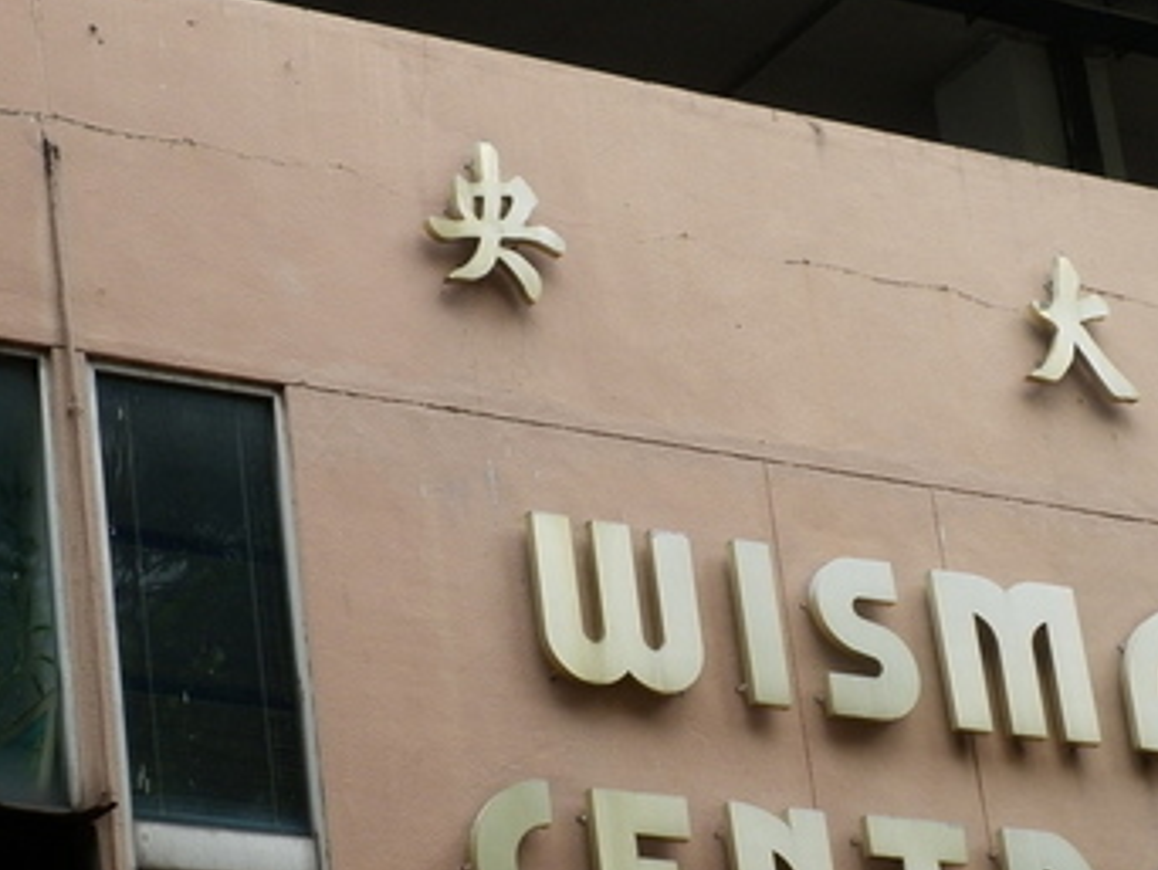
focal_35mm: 142
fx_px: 4754
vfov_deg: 10.5
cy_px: 521
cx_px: 687
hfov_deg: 13.9
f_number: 5.3
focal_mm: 14.6
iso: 80
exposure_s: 1/160
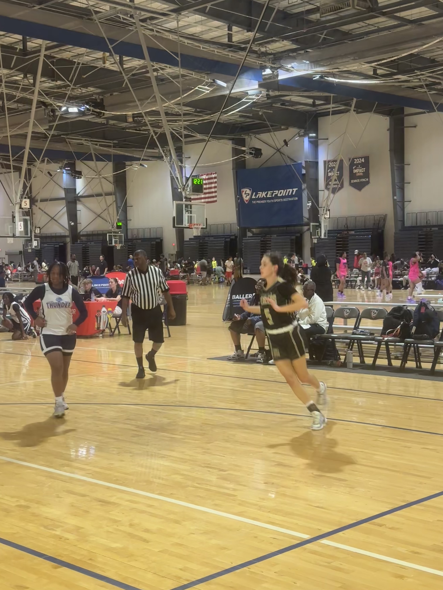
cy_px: 295
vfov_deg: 39.7
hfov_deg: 30.3
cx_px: 222
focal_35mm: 48
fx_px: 819
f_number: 1.78
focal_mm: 6.86
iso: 160
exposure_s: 1/60
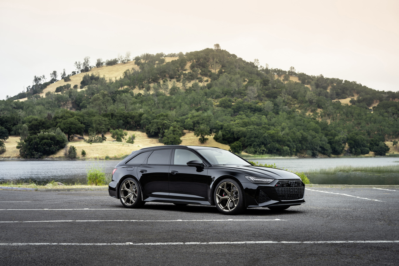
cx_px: 200
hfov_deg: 39.6
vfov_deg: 27.0
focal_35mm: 50
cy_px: 133
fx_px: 554
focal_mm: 50
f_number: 3.5
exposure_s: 1/60
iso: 320
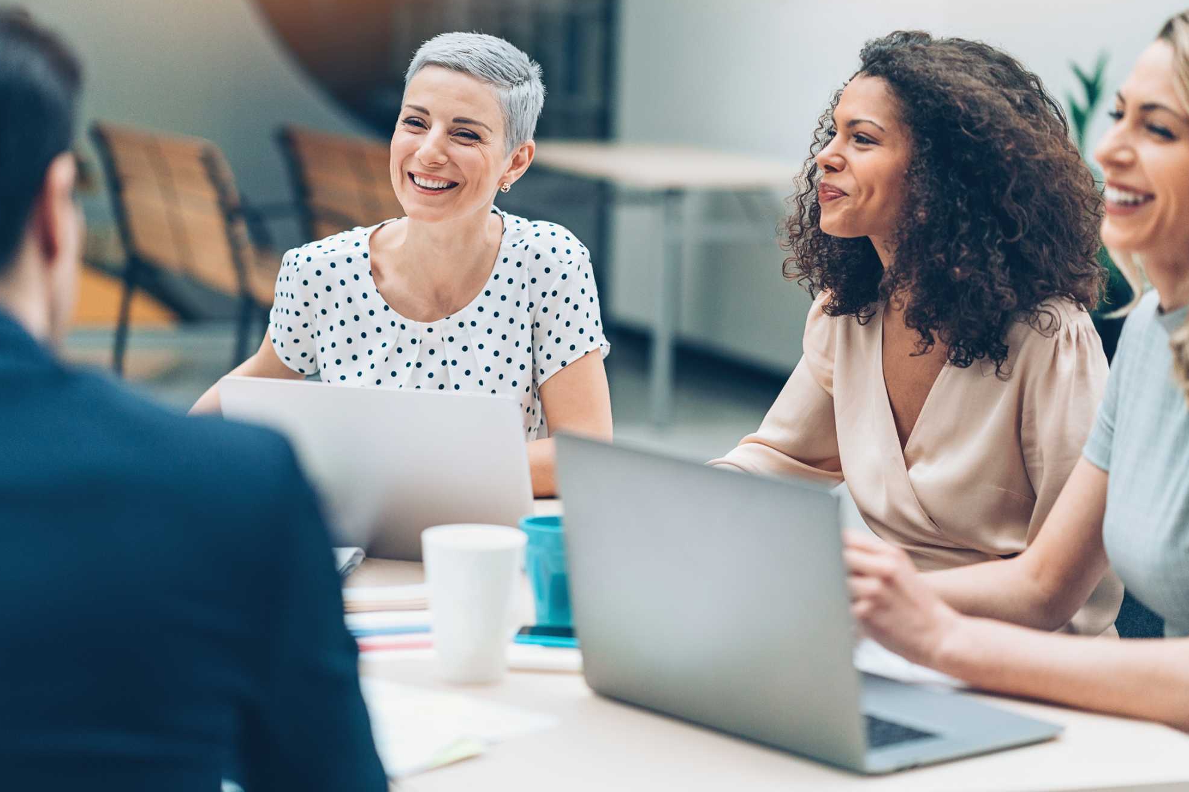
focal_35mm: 88
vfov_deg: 15.5
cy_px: 385
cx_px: 587
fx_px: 2906
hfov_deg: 23.1
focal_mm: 85
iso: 800
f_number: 2
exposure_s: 1/500
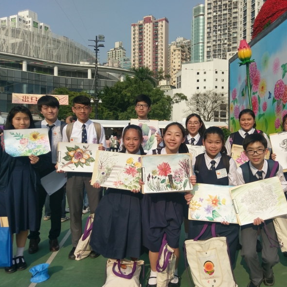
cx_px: 179
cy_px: 144
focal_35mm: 31
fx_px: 291
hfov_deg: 52.0
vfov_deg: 52.5
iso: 100
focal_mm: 4.58
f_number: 1.8
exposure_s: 1/3000
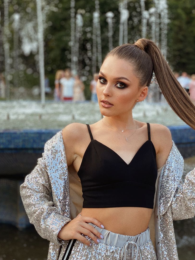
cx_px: 115
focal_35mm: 65
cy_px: 150
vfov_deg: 29.8
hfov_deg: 22.6
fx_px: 488
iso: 32
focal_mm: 6
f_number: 2
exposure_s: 1/122
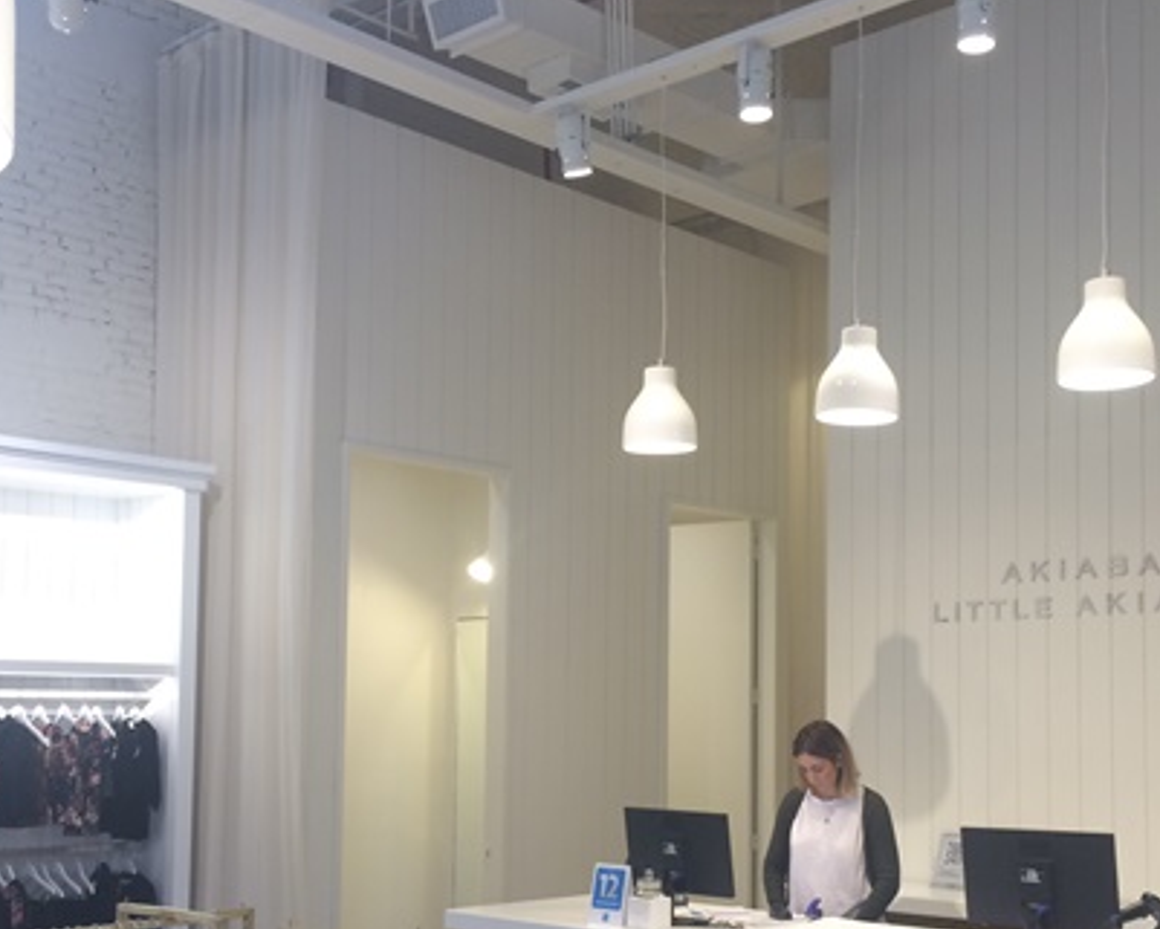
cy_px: 625
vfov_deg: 32.5
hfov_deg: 40.3
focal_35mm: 46
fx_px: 1580
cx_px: 641
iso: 64
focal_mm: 4.15
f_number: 2.2
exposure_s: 1/33
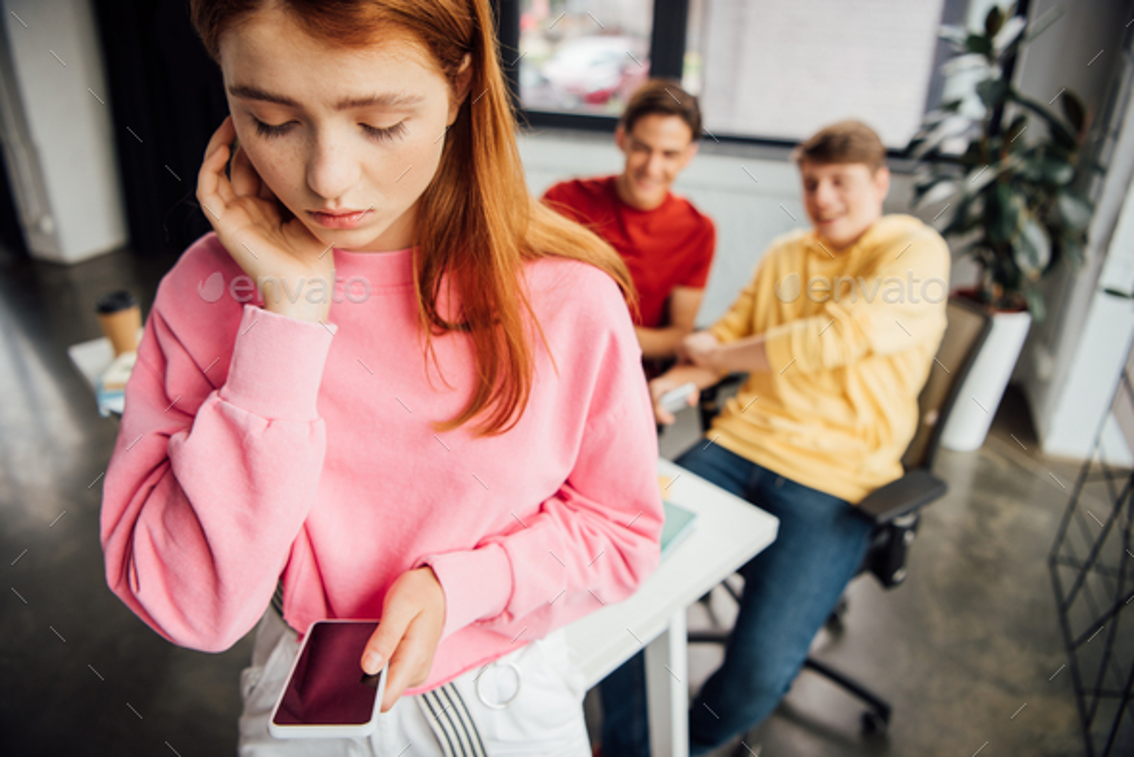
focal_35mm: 24
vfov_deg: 53.2
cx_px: 567
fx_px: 756
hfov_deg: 73.7
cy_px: 378
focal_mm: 24
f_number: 2.8
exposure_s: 1/250
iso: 100
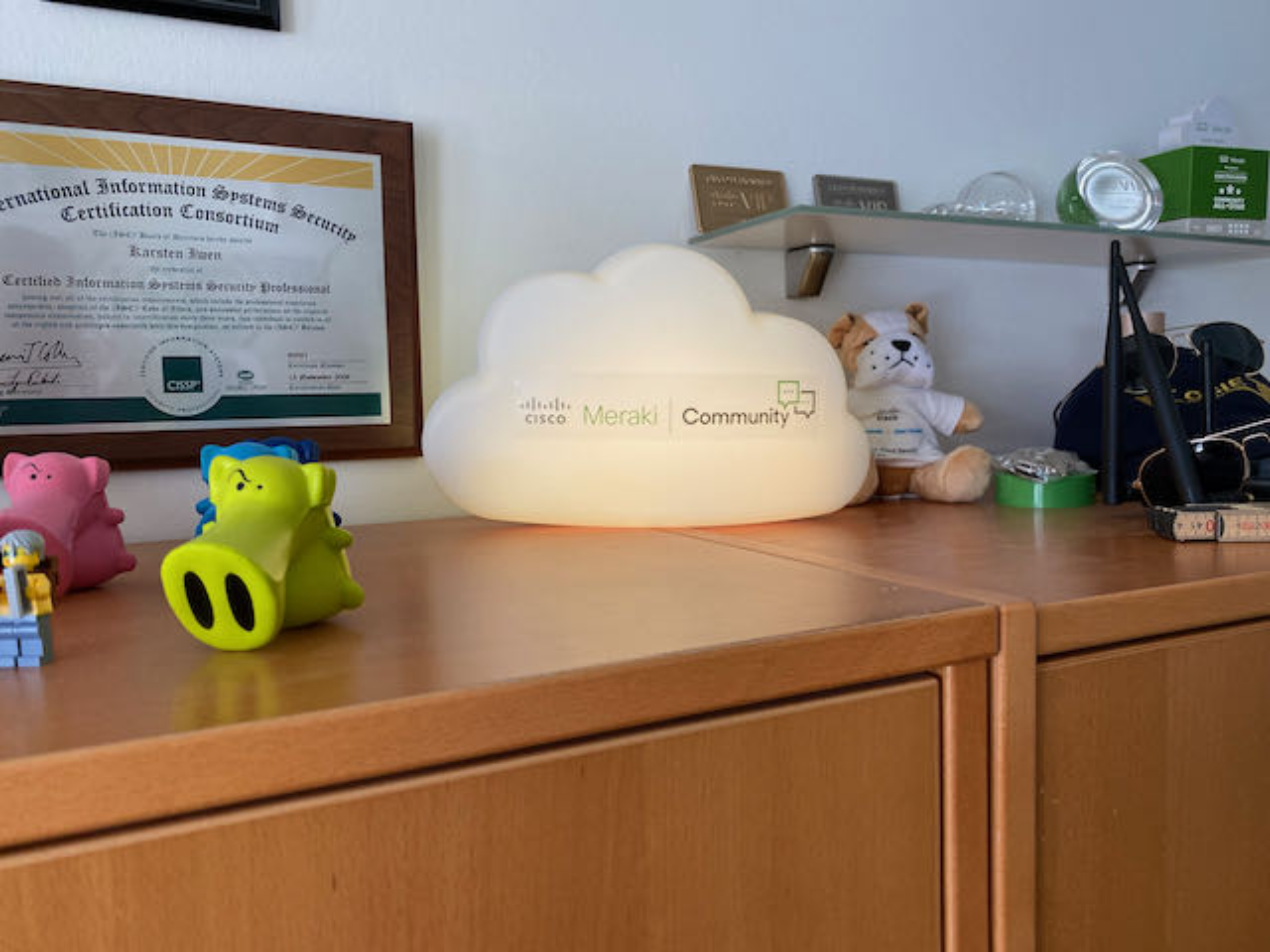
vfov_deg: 53.1
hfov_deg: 67.3
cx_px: 635
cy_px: 476
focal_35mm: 26
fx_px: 954
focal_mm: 4.25
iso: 100
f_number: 1.8
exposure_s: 1/112
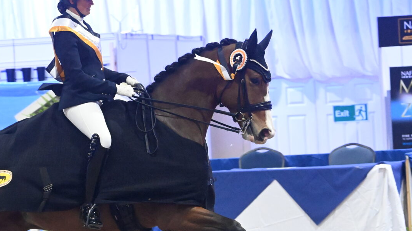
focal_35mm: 264
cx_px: 76
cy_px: 155
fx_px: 2884
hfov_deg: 8.2
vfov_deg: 4.6
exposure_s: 1/640
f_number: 4.5
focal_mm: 140
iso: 25600
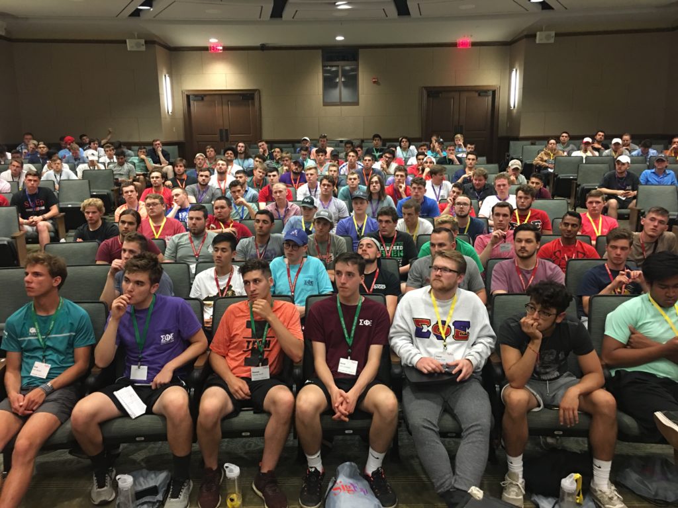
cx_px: 339
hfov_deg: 61.7
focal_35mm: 29
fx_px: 568
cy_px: 254
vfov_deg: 48.2
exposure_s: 1/4
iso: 50
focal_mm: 4.15
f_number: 2.2
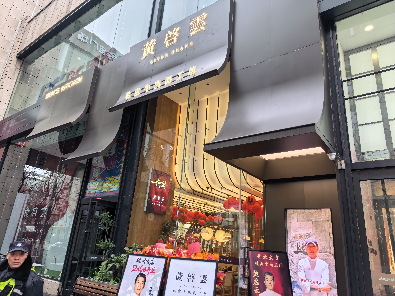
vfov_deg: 56.8
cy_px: 148
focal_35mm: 24
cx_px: 198
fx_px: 274
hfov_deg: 71.6
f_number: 1.4
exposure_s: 1/294
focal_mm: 5.75
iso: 50
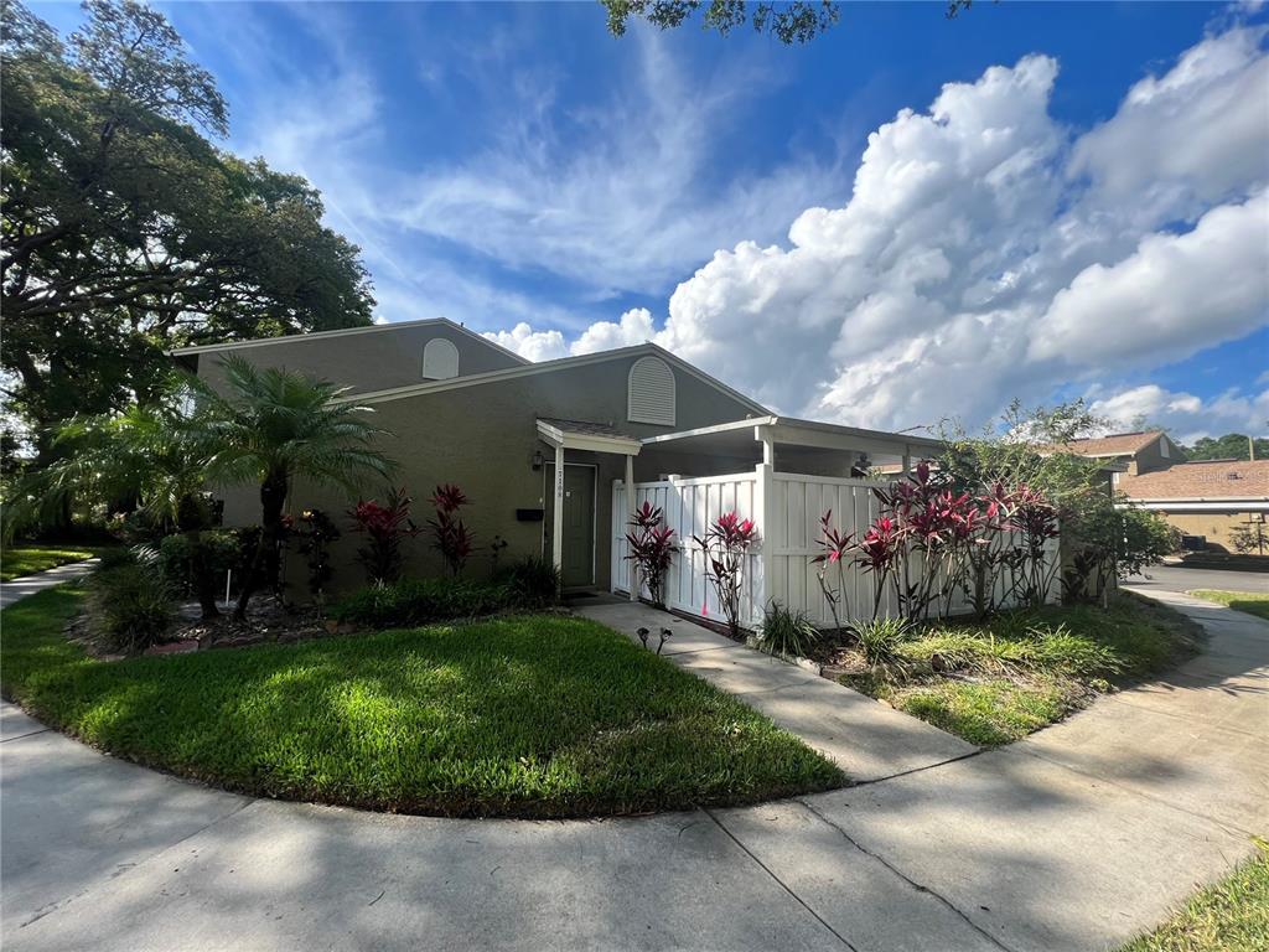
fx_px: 477
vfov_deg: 89.9
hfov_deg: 106.2
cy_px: 476
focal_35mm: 13
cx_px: 634
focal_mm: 1.57
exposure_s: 1/1553
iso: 32
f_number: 1.8
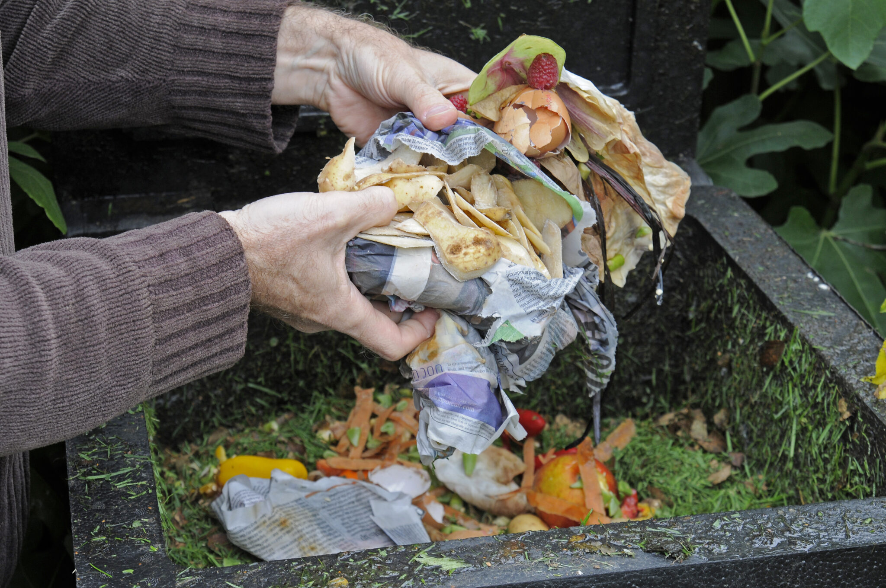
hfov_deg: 27.0
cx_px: 443
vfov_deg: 18.1
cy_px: 294
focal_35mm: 75
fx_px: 1843
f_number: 8
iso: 250
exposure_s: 1/60
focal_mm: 50
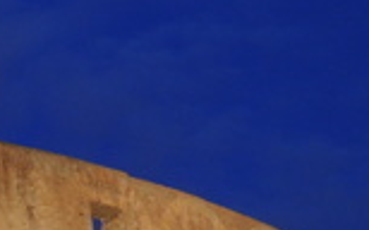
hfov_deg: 9.8
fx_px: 1678
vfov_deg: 7.7
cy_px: 375
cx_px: -707
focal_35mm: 167
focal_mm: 14
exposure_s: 6
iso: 200
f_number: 8
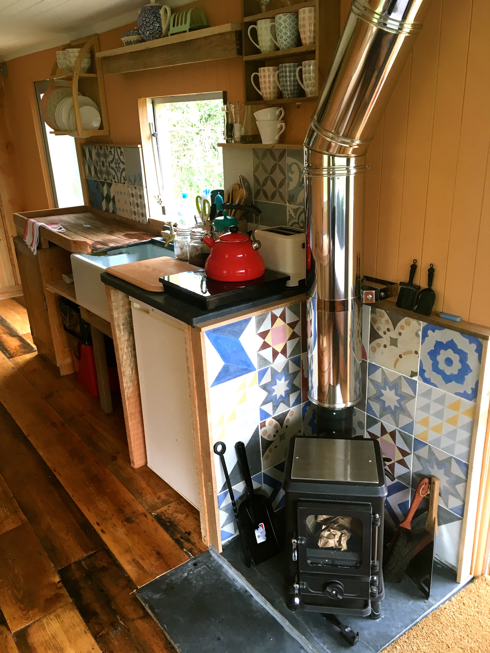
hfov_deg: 48.2
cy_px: 326
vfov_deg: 61.7
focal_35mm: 29
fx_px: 547
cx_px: 245
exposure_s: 1/33
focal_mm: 4.15
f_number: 2.2
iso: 40
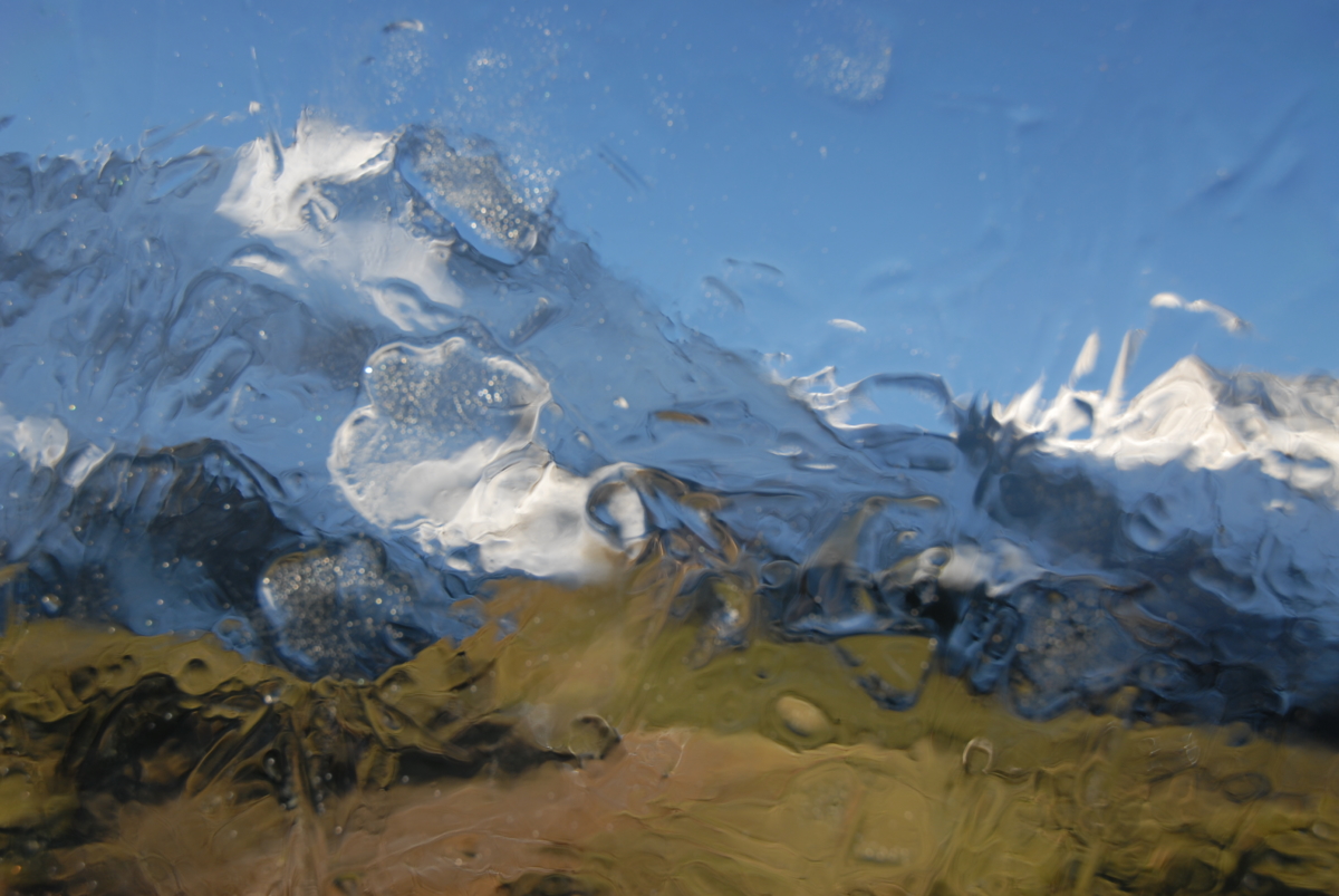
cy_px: 448
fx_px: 1508
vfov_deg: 33.1
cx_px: 670
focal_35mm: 40
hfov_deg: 47.9
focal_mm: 27
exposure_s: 1/500
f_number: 4.5
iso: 100
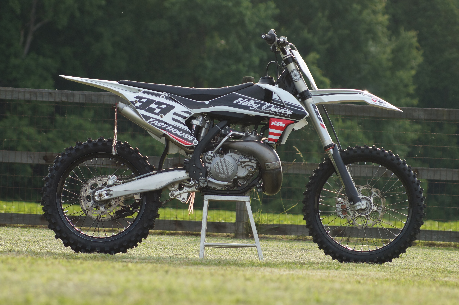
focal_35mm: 225
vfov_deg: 6.1
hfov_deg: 9.2
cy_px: 152
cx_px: 230
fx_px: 2866
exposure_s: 1/400
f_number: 5.6
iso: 400
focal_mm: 150
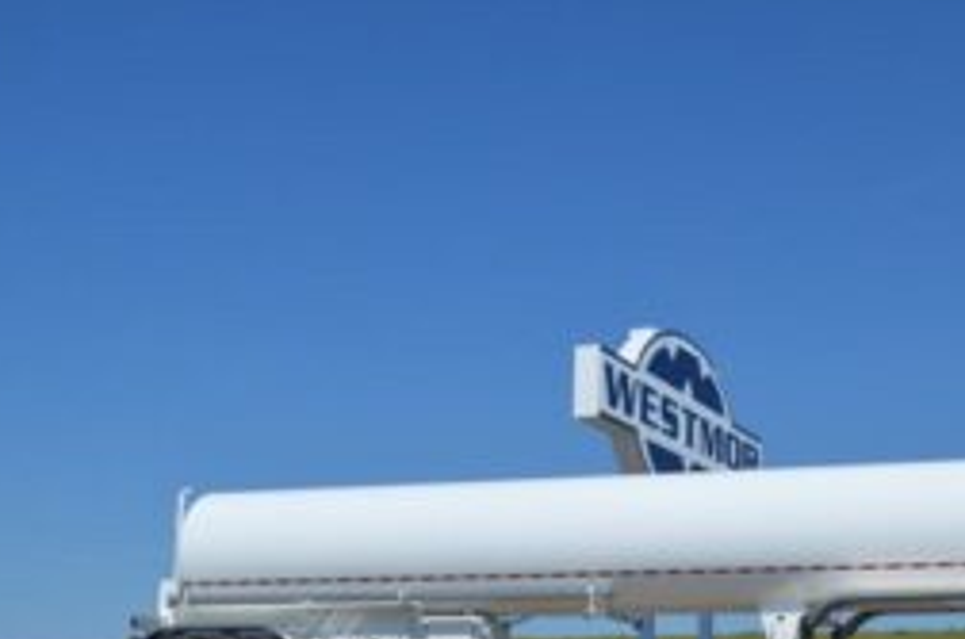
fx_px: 1659
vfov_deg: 21.8
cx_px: 643
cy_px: 409
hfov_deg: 32.2
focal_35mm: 62
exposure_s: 1/400
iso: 100
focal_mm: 26
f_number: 10
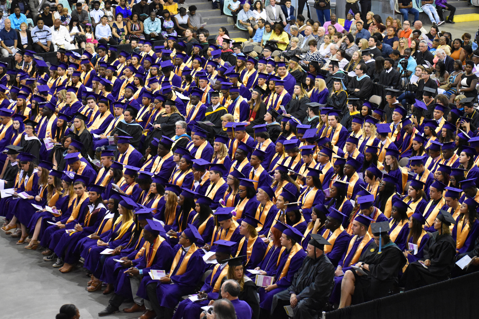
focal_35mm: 105
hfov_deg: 19.5
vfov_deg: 13.0
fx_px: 1397
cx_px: 240
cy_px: 160
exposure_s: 1/125
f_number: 4.5
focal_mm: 70
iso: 4500
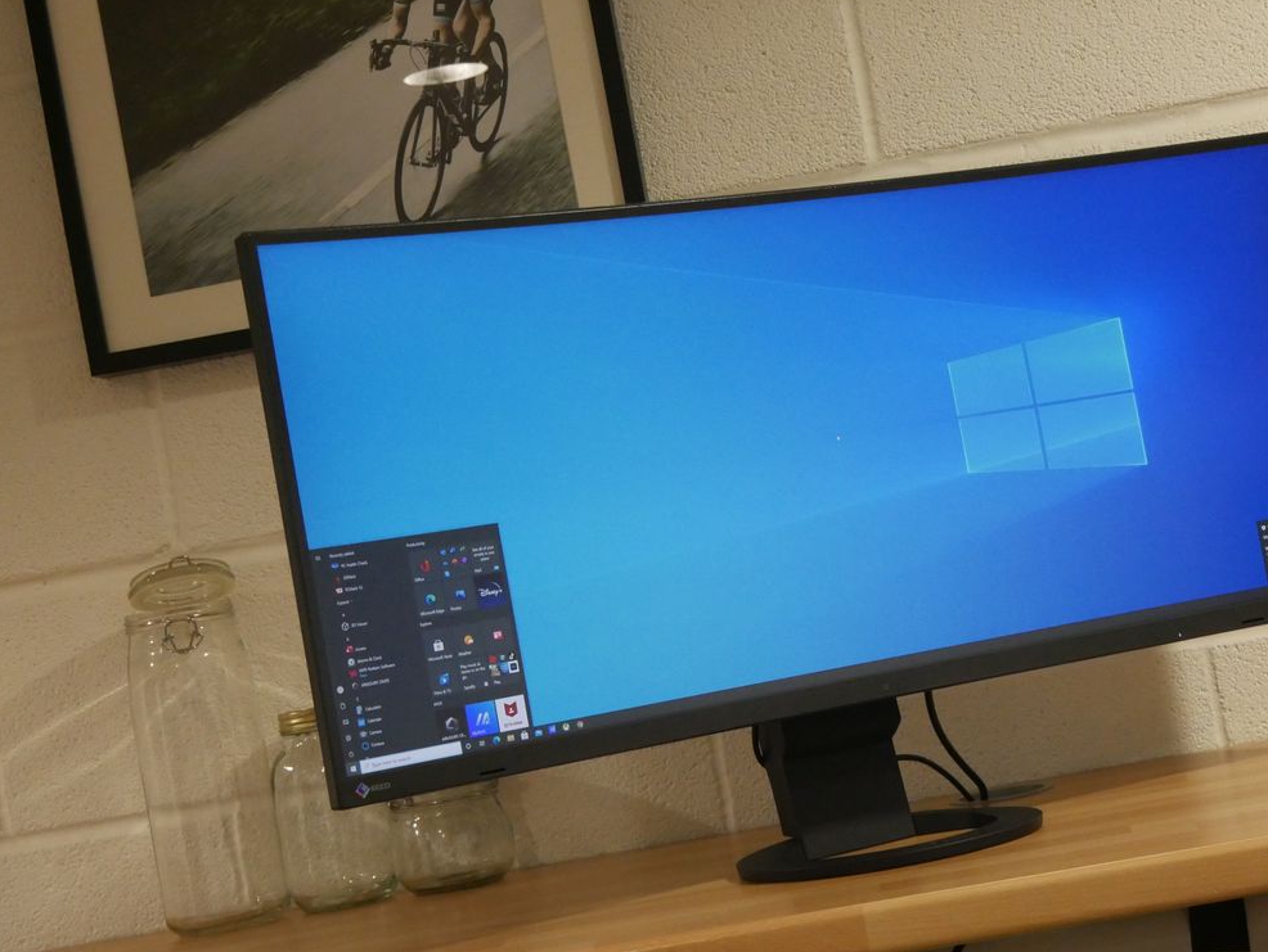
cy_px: 463
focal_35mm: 73
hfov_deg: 26.6
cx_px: 764
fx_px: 2676
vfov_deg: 20.2
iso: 3200
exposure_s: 1/80
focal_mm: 30
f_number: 4.9
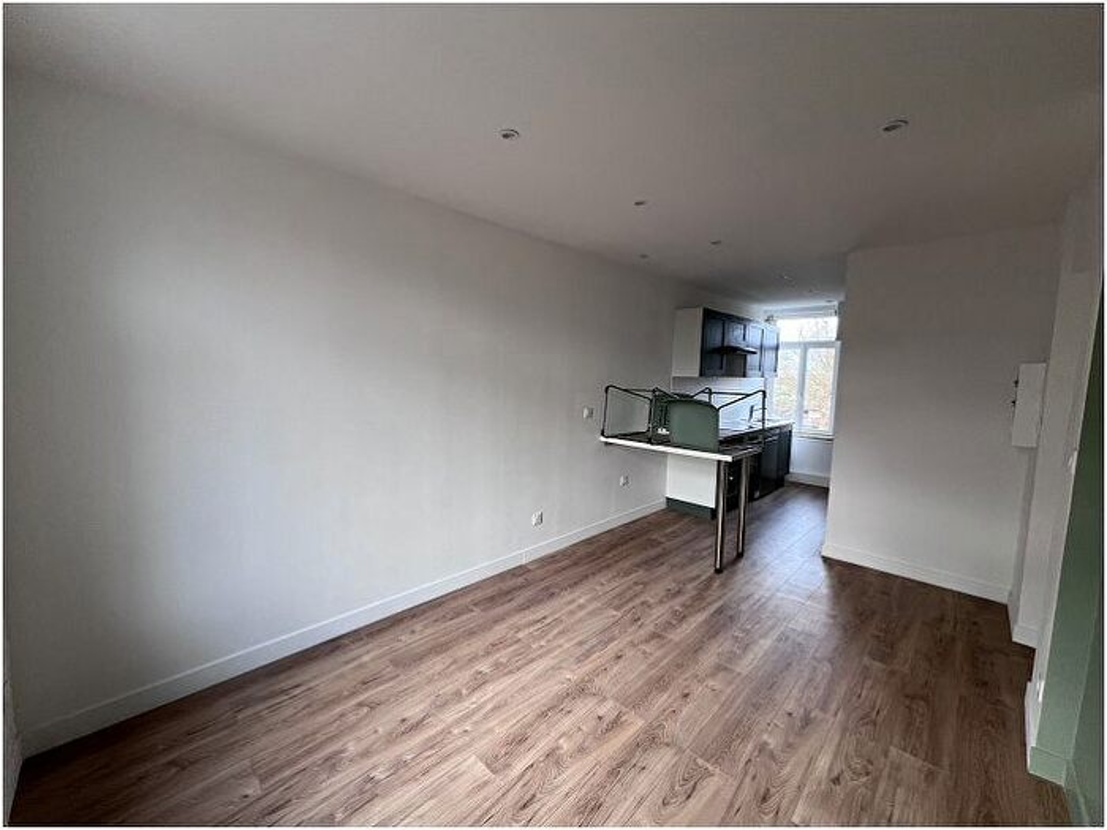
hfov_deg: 106.2
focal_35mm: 13
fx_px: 416
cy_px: 415
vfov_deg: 89.9
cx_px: 554
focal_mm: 1.57
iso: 80
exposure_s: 1/99
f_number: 1.8
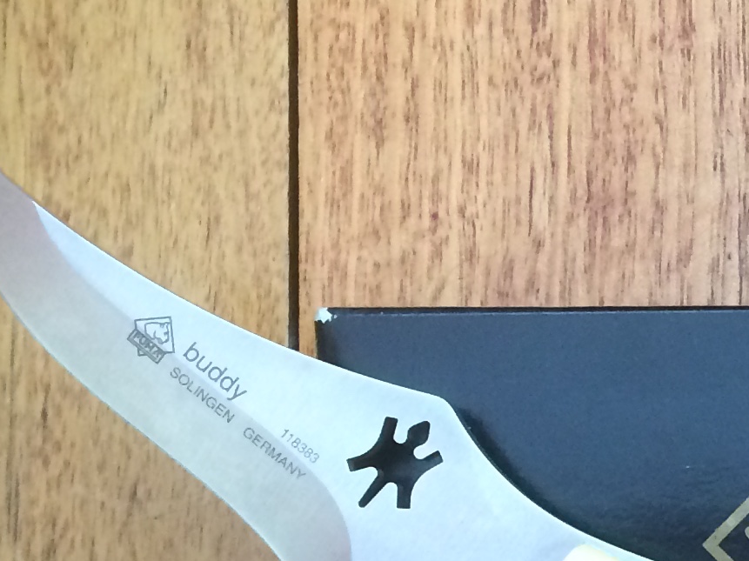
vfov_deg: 13.3
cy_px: 550
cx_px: 1065
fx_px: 2379
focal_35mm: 110
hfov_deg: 16.6
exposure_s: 1/33
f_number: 2.2
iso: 200
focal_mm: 4.15
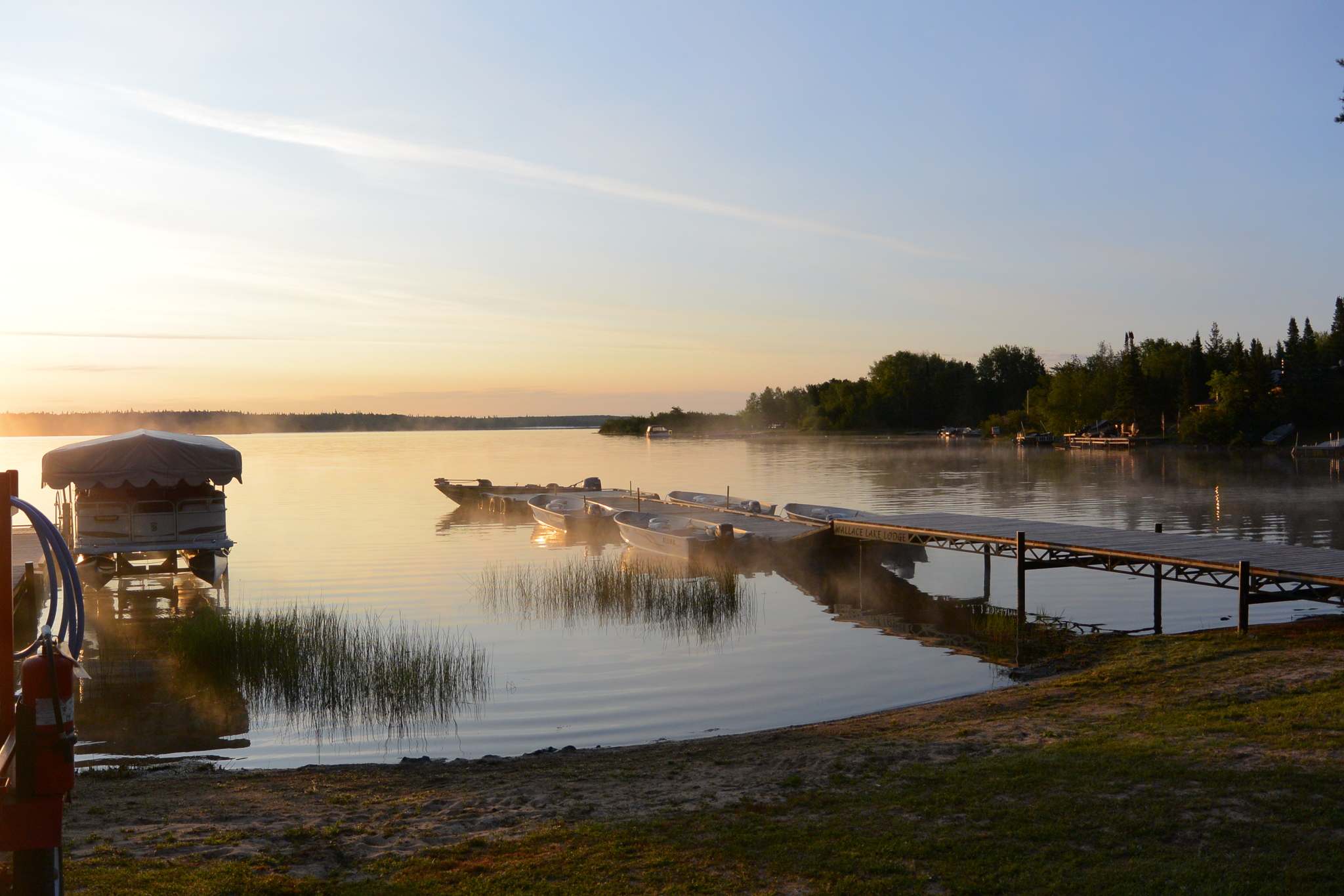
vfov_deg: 41.1
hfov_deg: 58.7
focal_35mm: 32
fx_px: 1194
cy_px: 448
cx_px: 672
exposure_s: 1/800
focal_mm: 12
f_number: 3.8
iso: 160
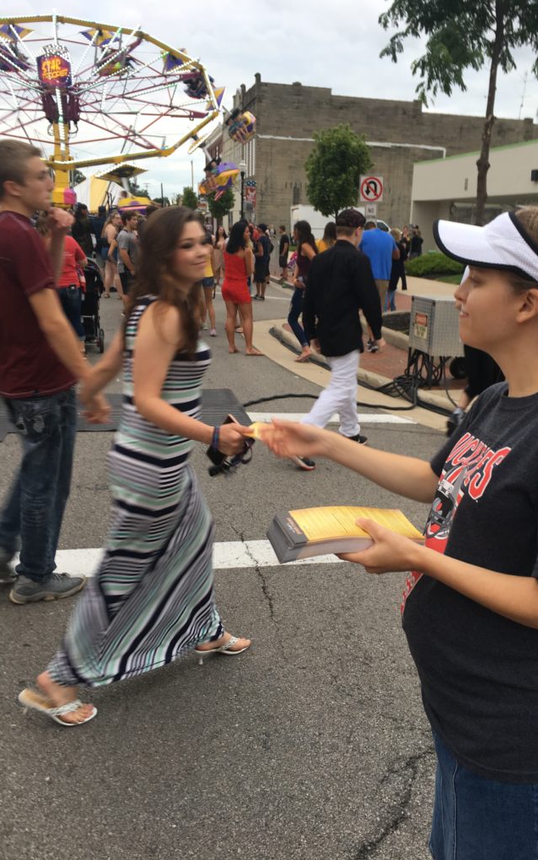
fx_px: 727
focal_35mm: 31
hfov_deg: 40.4
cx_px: 324
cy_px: 427
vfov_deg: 61.2
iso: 25
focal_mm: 4.15
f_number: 2.2
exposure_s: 1/60
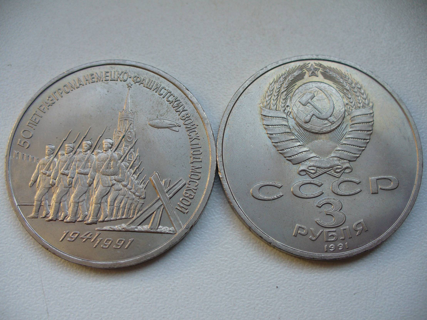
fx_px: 456
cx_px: 214
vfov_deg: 38.6
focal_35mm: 37
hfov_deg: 50.2
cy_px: 160
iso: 80
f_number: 2.8
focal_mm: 6.1
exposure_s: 1/160
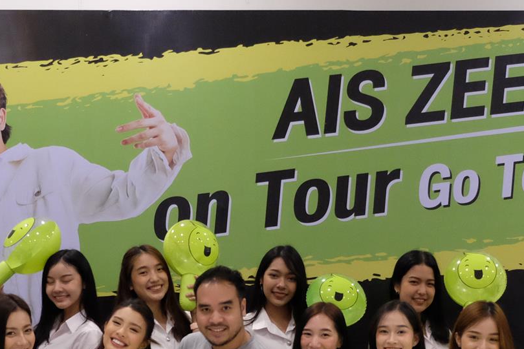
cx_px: 212
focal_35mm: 77
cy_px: 293
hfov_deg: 26.3
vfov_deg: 17.5
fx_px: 1121
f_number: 3.2
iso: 3200
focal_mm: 20.5
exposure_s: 1/200
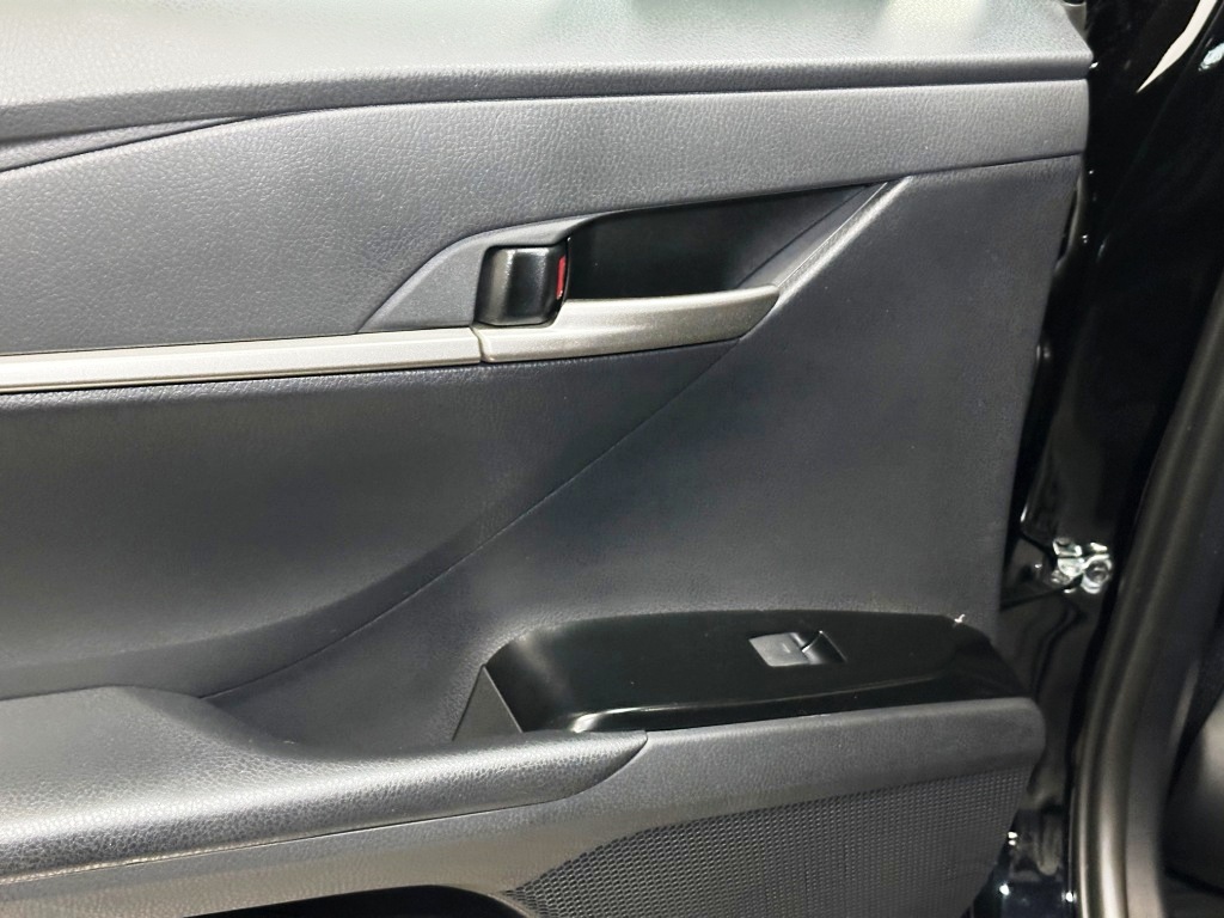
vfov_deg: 30.3
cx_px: 612
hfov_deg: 39.7
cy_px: 459
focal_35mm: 48
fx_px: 1697
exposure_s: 1/30
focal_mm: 6.86
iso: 640
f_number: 1.78
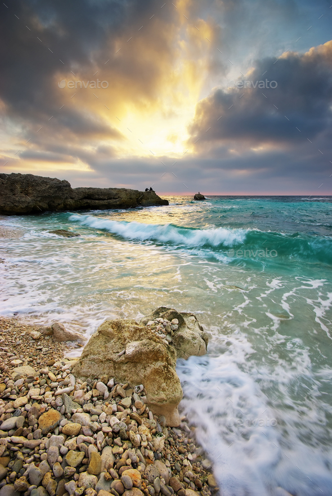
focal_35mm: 15
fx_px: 207
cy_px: 248
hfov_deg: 77.5
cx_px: 166
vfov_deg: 100.3
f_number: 10
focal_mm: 10
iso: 100
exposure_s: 1/13
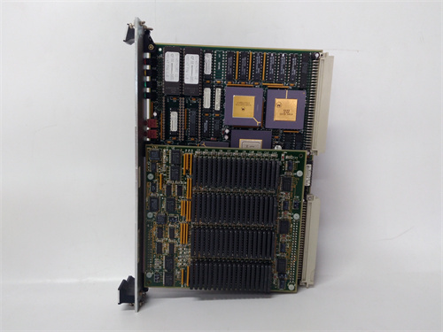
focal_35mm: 27
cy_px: 166
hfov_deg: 65.3
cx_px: 222
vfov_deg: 51.4
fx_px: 346
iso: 167
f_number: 2
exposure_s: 1/33
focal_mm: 3.79
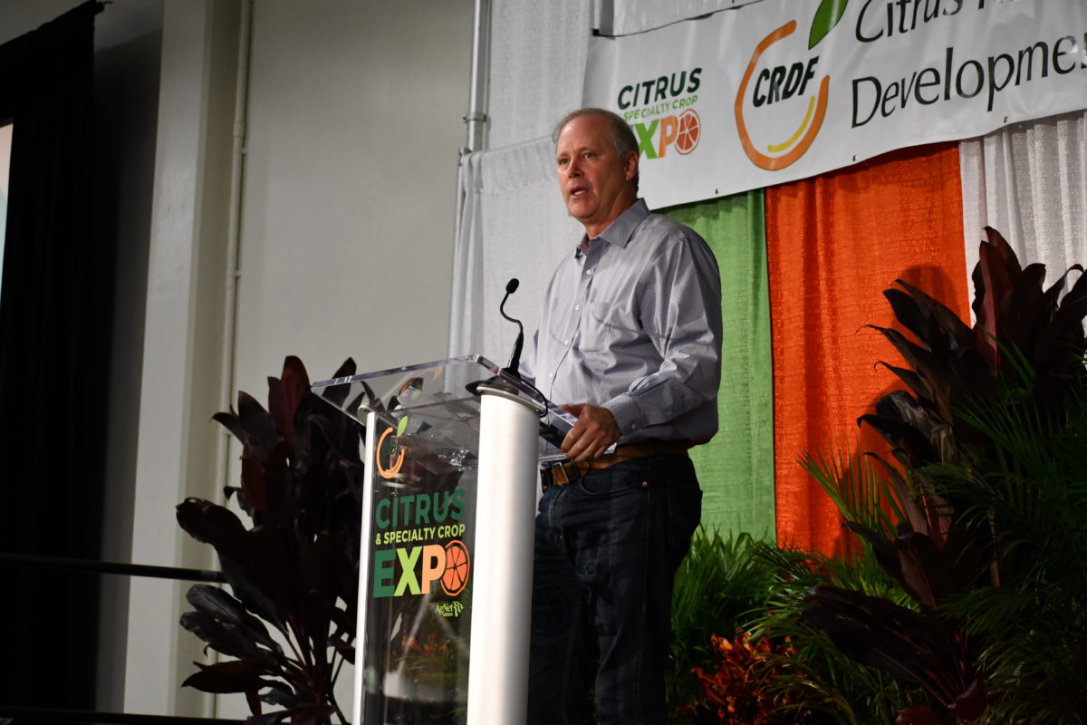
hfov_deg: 18.3
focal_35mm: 112
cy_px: 362
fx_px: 3382
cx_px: 544
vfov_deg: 12.2
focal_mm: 75
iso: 1600
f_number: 4.8
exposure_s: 1/125
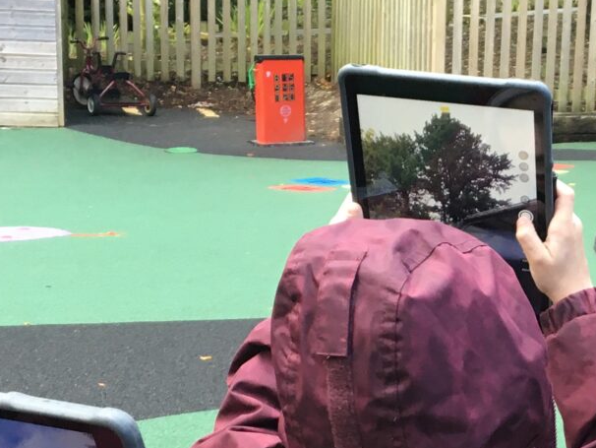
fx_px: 1688
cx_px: 543
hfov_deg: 19.6
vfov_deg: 14.9
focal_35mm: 98
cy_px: 416
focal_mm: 4.15
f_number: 2.2
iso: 25
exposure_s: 1/33
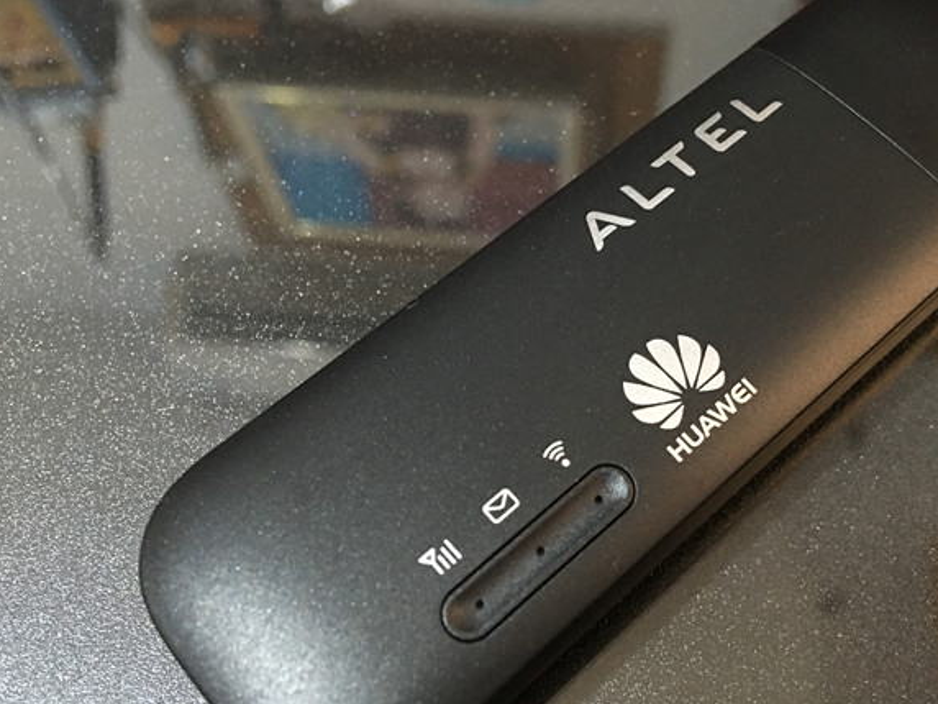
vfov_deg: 37.7
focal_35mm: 38
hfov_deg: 48.5
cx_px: 582
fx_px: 1030
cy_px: 381
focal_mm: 4.15
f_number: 2.2
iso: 100
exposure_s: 1/4
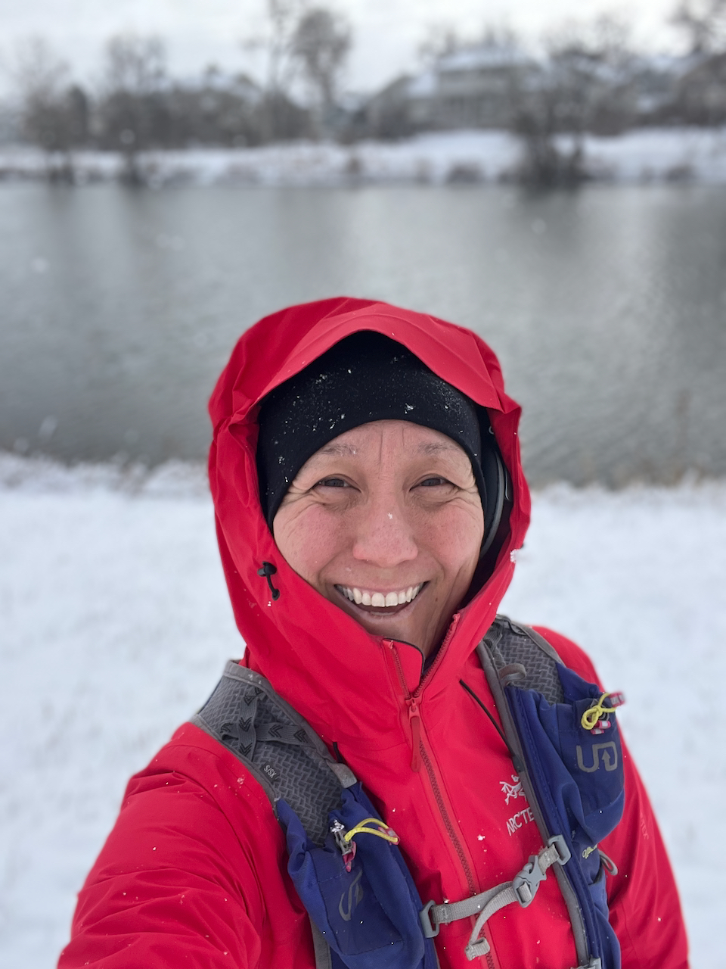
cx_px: 363
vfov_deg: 60.0
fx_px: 839
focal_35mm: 30
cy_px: 484
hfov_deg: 46.8
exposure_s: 1/541
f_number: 2.2
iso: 32
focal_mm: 2.71
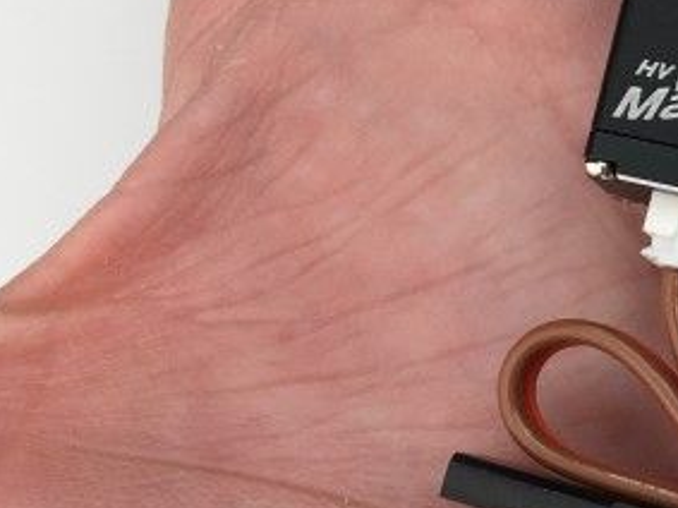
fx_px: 2056
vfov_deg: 14.1
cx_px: 831
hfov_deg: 17.8
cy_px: 256
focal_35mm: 105
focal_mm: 4.15
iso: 25
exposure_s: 1/255
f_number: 2.2
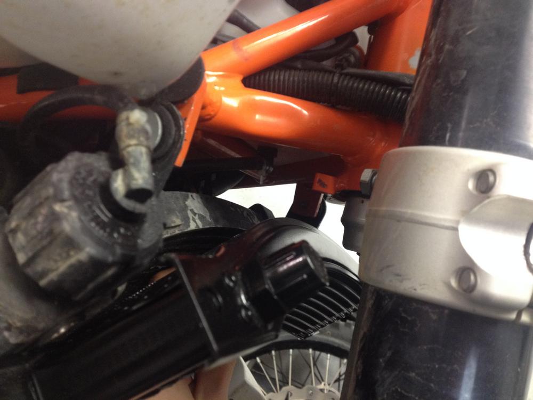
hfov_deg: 52.6
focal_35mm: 35
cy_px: 200
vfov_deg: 40.7
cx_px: 266
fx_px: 539
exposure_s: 1/20
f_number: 2.4
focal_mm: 4.28
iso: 200
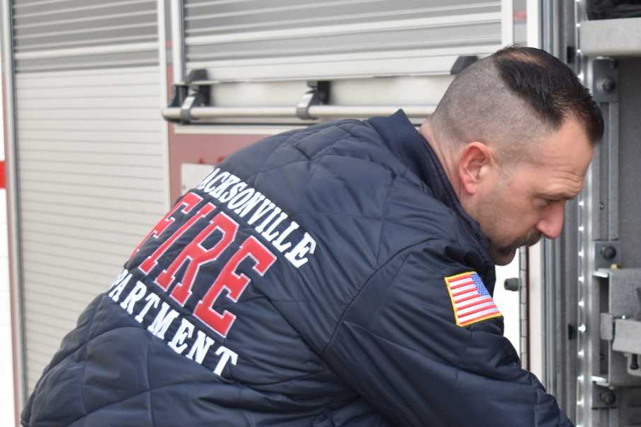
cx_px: 572
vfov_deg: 10.0
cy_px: 468
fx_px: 2421
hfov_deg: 14.9
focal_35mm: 136
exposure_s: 1/250
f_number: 5.6
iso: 200
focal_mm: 40
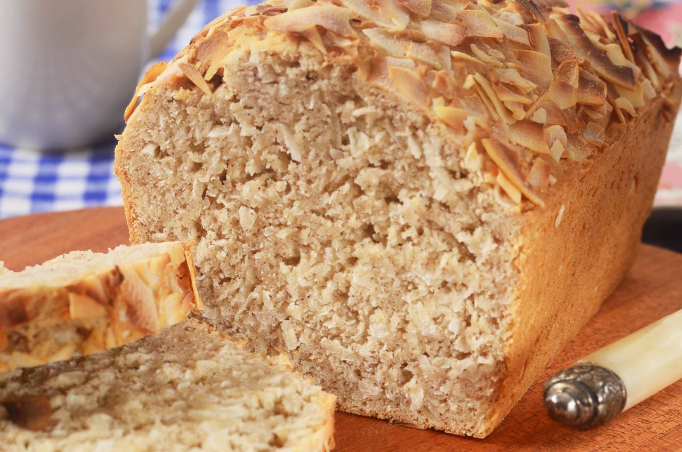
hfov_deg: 13.1
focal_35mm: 158
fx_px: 2978
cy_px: 226
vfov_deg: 8.7
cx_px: 341
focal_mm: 105
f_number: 8
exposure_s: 1/30
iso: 100
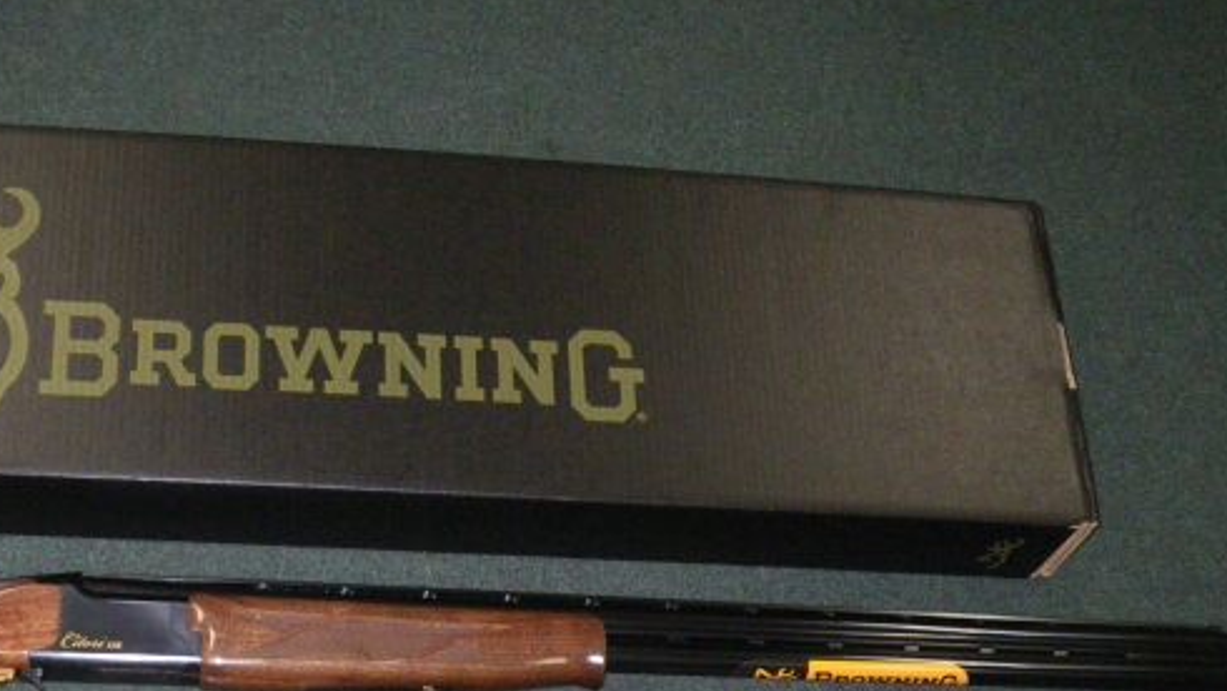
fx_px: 1823
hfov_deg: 36.2
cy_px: 635
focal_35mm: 56
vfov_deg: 21.0
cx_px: 288
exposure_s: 1/50
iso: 400
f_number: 3.5
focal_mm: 5
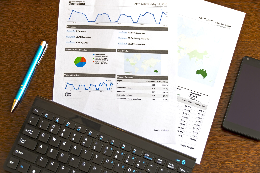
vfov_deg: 14.7
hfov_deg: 21.9
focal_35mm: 93
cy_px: 86
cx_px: 130
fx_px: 672
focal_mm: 62
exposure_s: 1/30
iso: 100
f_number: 5.6
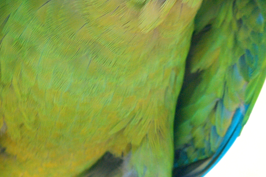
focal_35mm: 993
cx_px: 275
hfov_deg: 2.1
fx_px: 7330
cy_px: 4
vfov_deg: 1.4
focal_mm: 200
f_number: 5
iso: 200
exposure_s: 1/100
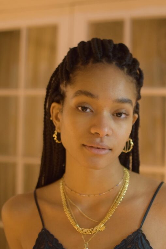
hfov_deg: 19.3
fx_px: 489
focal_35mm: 71
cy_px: 156
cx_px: 91
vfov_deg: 28.5
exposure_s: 1/60
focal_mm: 35
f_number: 1.8
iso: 2000
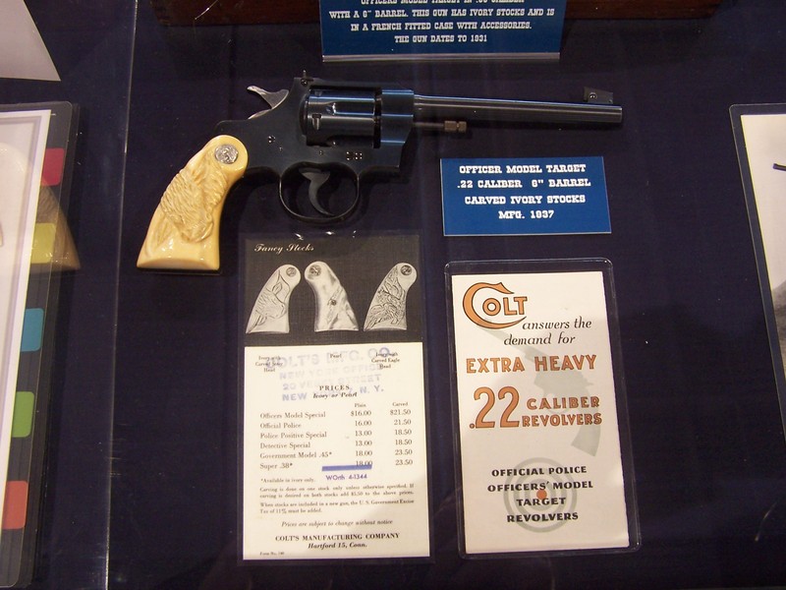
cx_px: 393
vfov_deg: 37.7
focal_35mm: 38
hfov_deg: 49.0
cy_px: 295
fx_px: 863
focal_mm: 6.3
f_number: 2.8
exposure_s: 1/10
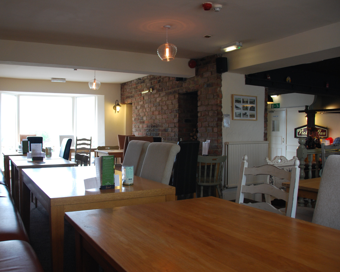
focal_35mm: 31
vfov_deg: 47.1
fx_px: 312
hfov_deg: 56.9
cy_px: 134
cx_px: 142
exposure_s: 1/30
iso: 360
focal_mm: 18
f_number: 3.5
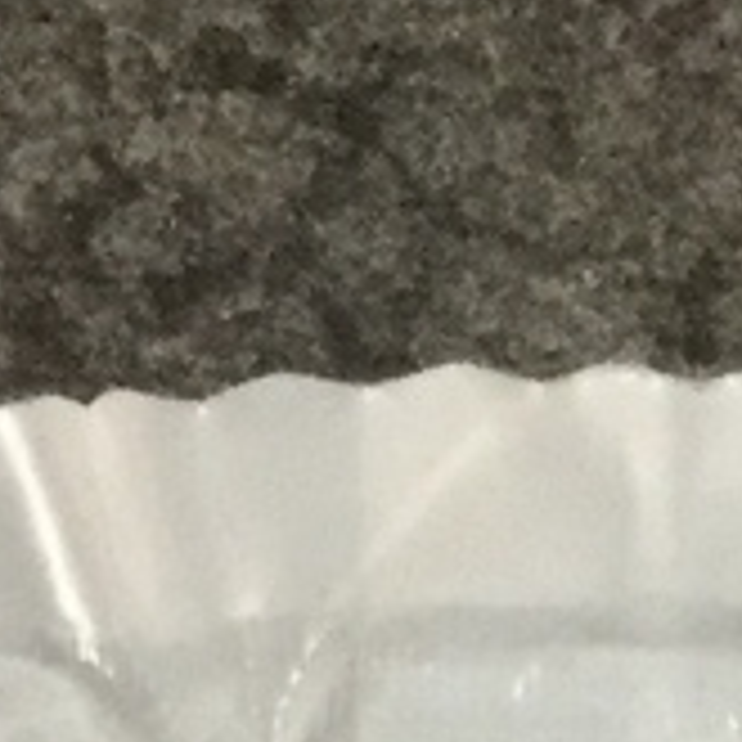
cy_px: 2383
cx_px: 706
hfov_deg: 6.6
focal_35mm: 266
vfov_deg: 6.0
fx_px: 6451
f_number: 2.4
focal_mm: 3.3
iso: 160
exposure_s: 1/33
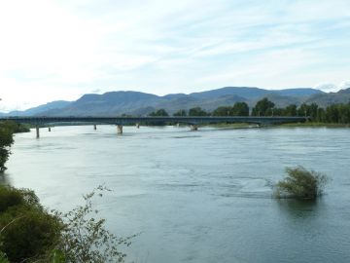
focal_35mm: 48
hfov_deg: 39.7
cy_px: 132
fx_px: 485
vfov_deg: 30.3
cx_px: 175
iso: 100
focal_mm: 7.9
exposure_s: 1/500
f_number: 3.8
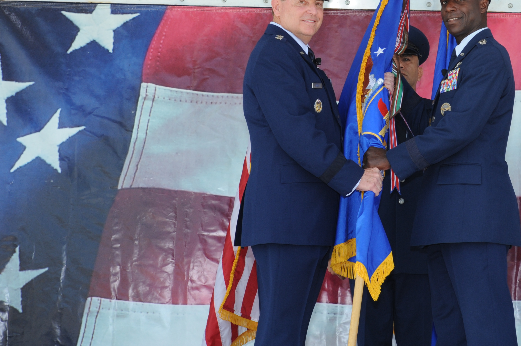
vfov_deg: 10.5
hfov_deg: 15.7
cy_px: 59
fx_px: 1880
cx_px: 418
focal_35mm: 130
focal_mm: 78
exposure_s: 1/250
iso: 800
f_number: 13
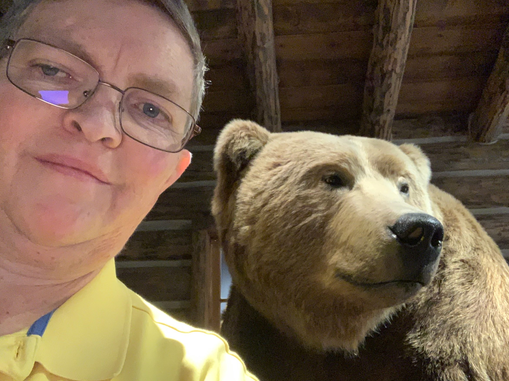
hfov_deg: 52.6
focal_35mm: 35
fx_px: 515
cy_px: 208
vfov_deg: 40.7
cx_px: 261
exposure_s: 1/30
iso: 500
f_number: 2.2
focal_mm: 2.87
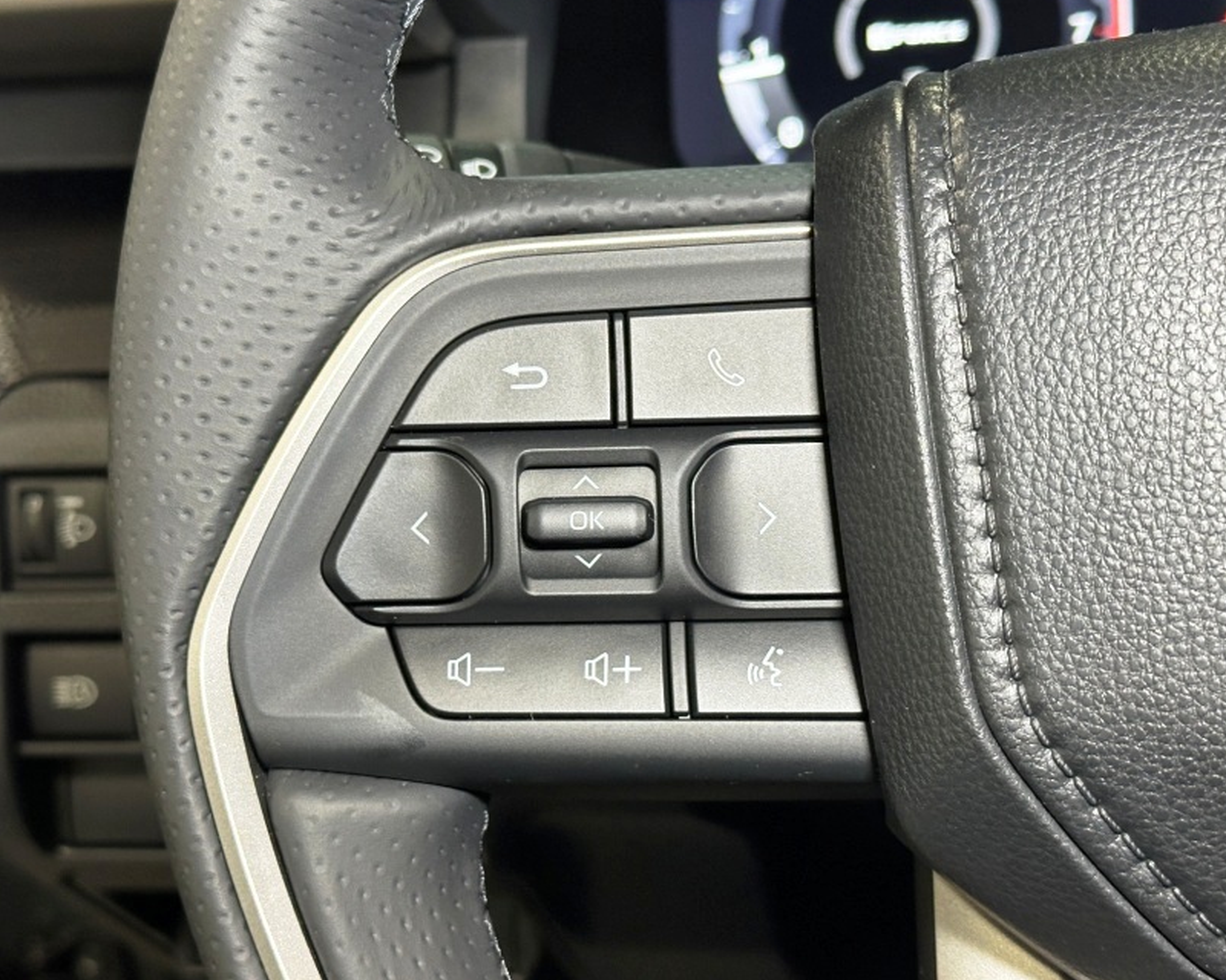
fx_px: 2177
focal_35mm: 60
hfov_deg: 31.5
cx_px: 611
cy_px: 443
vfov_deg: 25.4
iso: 320
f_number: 1.78
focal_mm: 6.86
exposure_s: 1/40
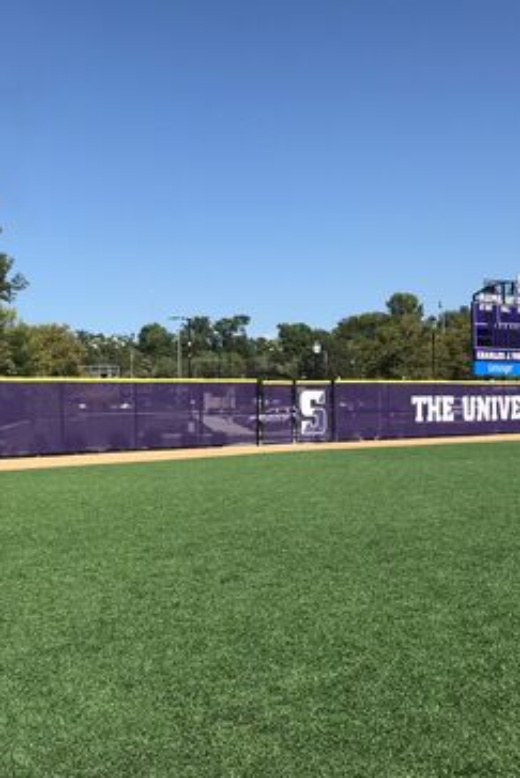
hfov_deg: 33.2
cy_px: 399
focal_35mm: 40
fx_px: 866
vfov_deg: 48.4
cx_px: 175
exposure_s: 1/2398
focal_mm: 3.99
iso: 20
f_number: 1.8
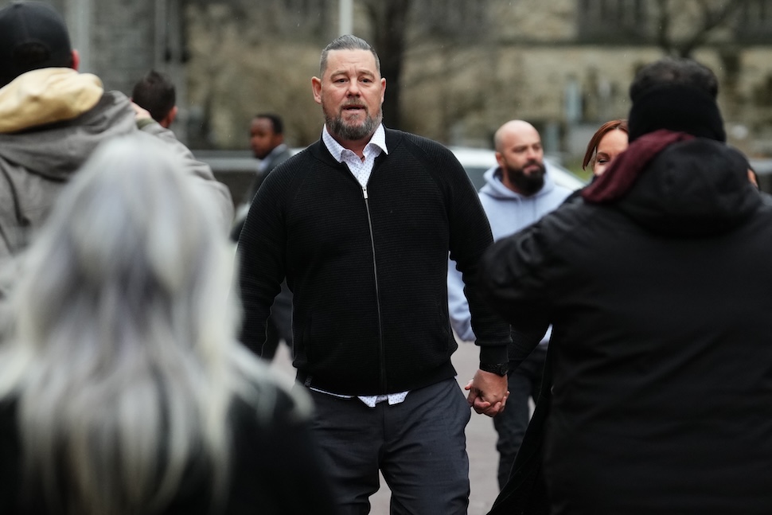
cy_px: 258
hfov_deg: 11.6
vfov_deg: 7.8
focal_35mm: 177
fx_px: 3796
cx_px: 386
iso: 1600
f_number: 2.8
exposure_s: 1/800
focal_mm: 118
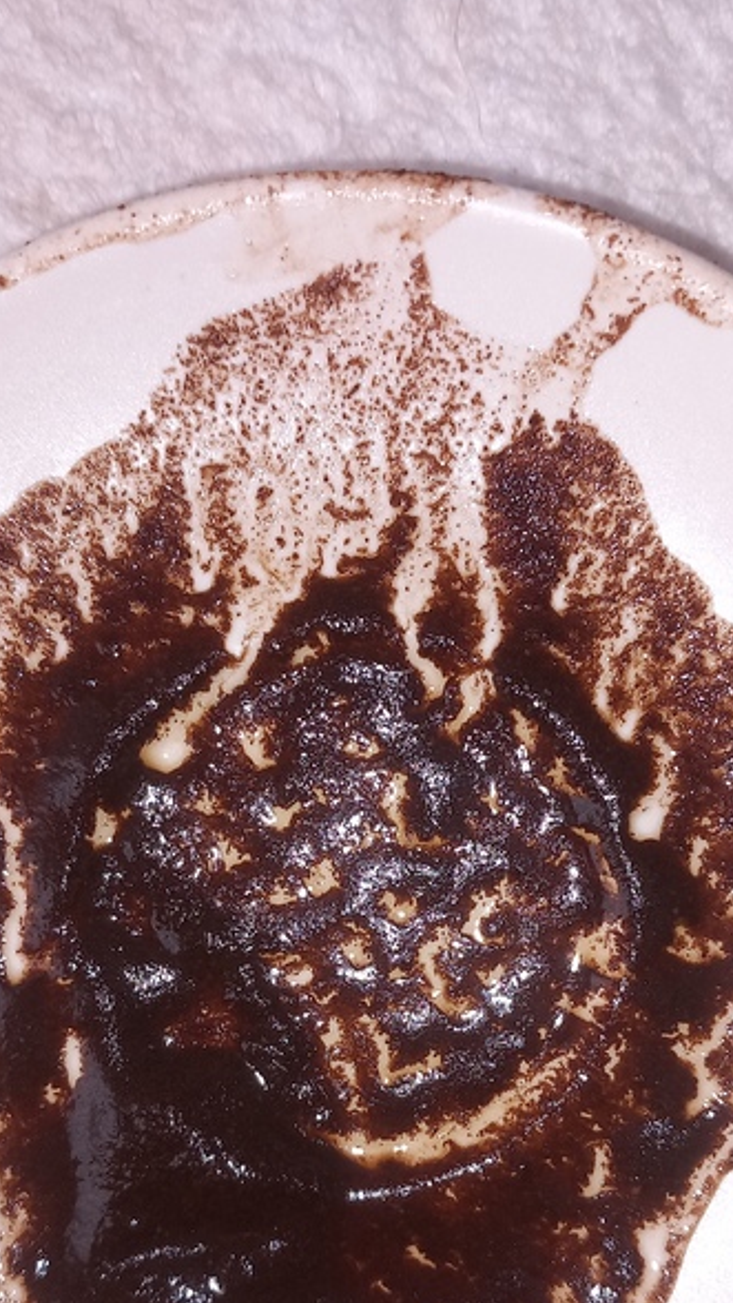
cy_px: 893
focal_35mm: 46
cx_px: 363
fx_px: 1589
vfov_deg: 43.8
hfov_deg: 26.0
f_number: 1.8
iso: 40
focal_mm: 4
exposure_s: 1/100
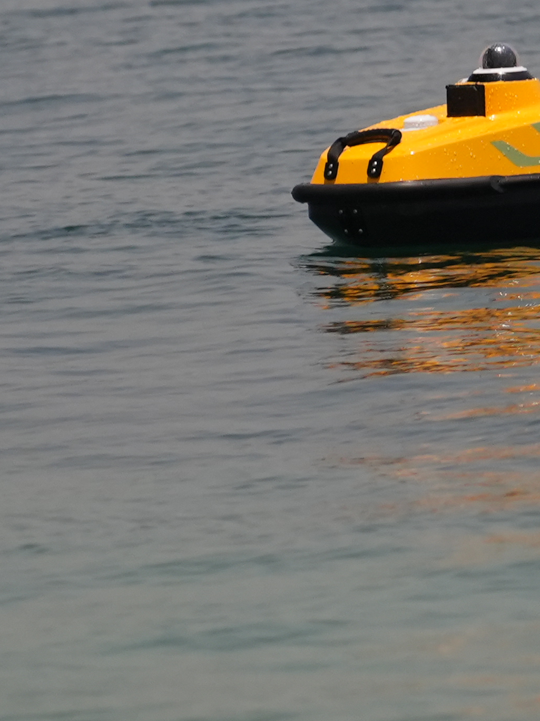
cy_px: 98
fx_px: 10589
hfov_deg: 2.9
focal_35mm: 509
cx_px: 428
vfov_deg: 3.9
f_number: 4
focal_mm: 105
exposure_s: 1/100
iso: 800
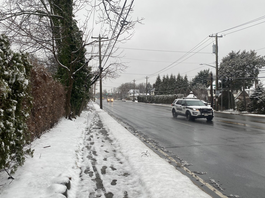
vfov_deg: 49.7
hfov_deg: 63.4
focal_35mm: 28
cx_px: 129
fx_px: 214
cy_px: 92
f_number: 1.8
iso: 32
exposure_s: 1/207
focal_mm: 4.25
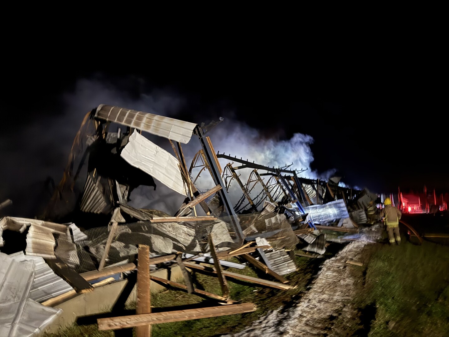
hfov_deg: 71.6
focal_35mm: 24
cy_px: 168
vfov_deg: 56.8
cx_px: 224
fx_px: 311
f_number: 1.78
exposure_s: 1/5
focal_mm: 6.76
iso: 1600
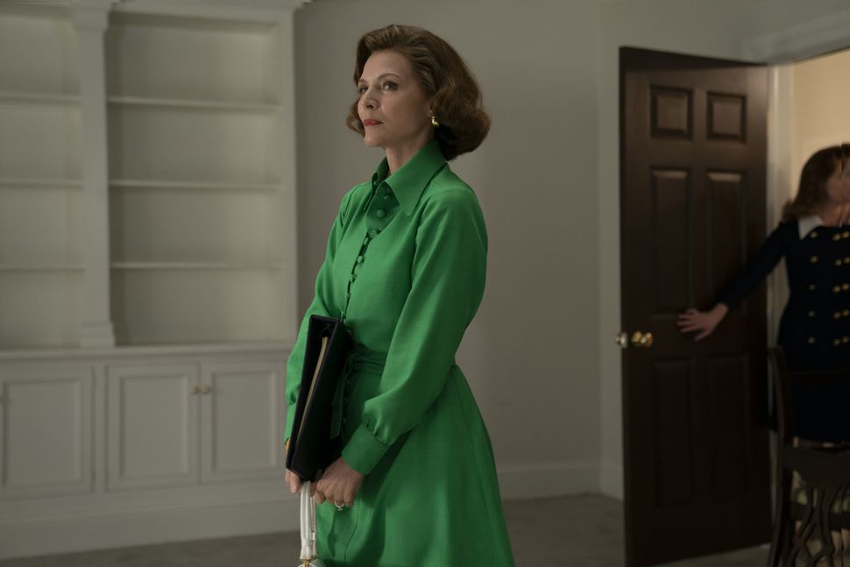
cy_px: 284
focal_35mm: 57
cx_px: 425
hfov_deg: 35.0
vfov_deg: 23.8
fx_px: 1346
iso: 2000
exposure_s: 1/125
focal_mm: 57
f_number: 2.8
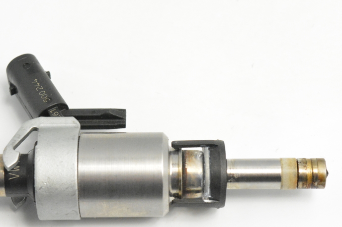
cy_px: 120
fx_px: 1165
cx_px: 142
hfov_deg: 16.7
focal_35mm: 123
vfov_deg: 11.2
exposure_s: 1/400
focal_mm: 55
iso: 6400
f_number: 10
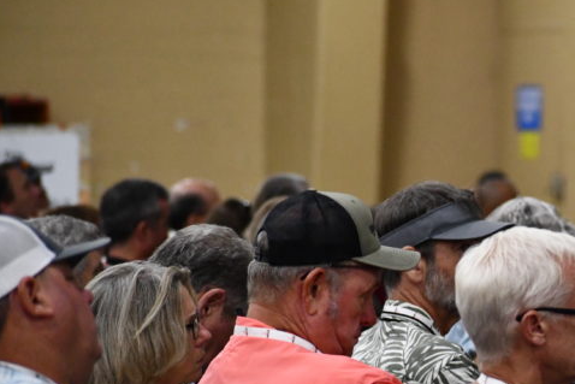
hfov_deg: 4.6
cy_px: 292
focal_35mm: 450
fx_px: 7189
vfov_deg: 3.1
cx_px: 613
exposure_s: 1/160
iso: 3200
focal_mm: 140
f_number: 4.8
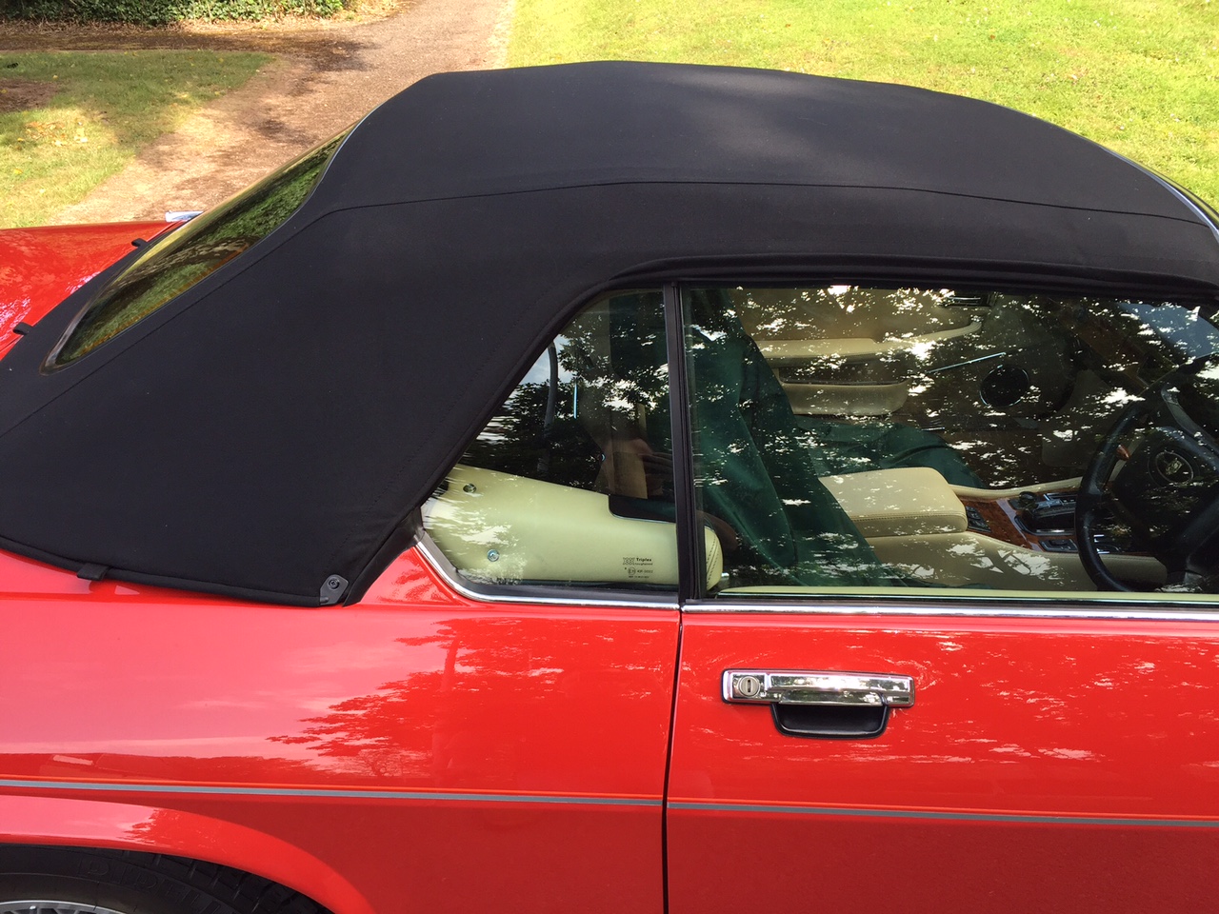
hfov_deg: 61.7
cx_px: 610
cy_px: 457
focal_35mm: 29
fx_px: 1021
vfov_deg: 48.2
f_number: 2.2
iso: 32
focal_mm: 4.15
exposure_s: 1/284
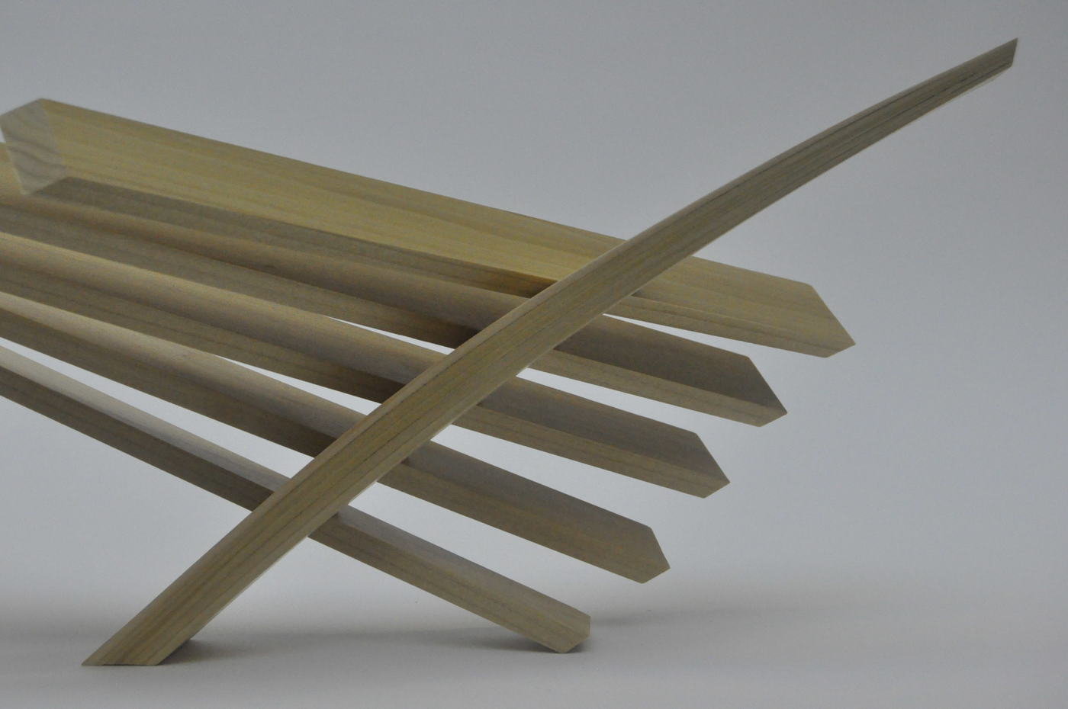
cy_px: 354
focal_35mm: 57
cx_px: 534
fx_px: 1689
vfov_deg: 23.7
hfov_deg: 35.1
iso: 3200
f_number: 8
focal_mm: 38
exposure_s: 1/250
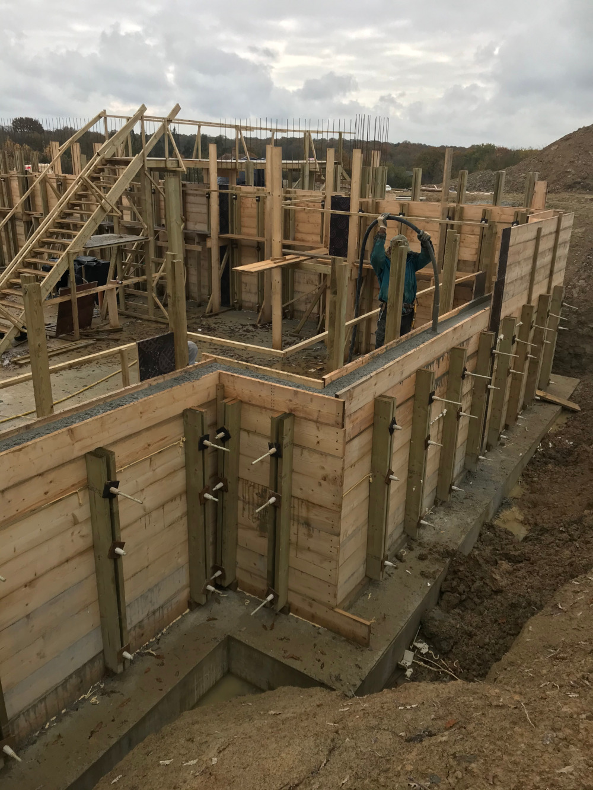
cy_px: 395
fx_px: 639
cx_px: 296
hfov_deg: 49.8
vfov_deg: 63.4
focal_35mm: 28
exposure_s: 1/580
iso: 20
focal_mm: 3.99
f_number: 1.8
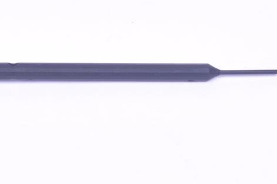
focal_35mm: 99
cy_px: 75
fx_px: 761
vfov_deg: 13.8
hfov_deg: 20.6
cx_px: 120
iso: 200
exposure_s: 1/200
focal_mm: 52
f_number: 10
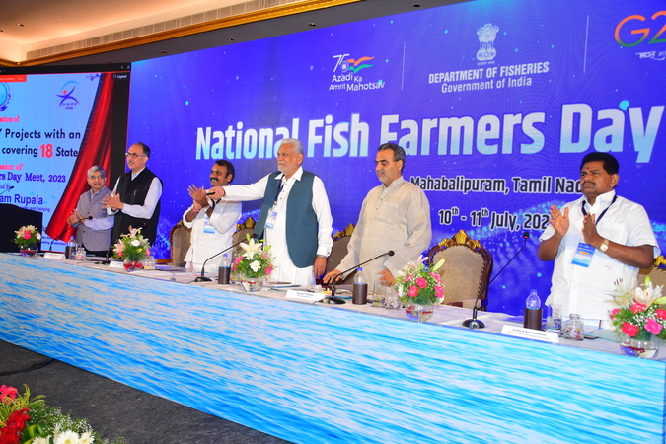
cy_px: 222
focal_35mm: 34
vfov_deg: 38.4
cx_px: 333
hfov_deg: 55.1
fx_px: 638
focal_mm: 23
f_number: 5.6
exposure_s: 1/160
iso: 800
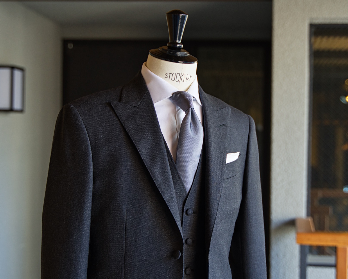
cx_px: 196
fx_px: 773
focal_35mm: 75
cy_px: 139
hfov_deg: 25.4
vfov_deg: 20.4
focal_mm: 44
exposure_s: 1/80
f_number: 2.8
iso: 320
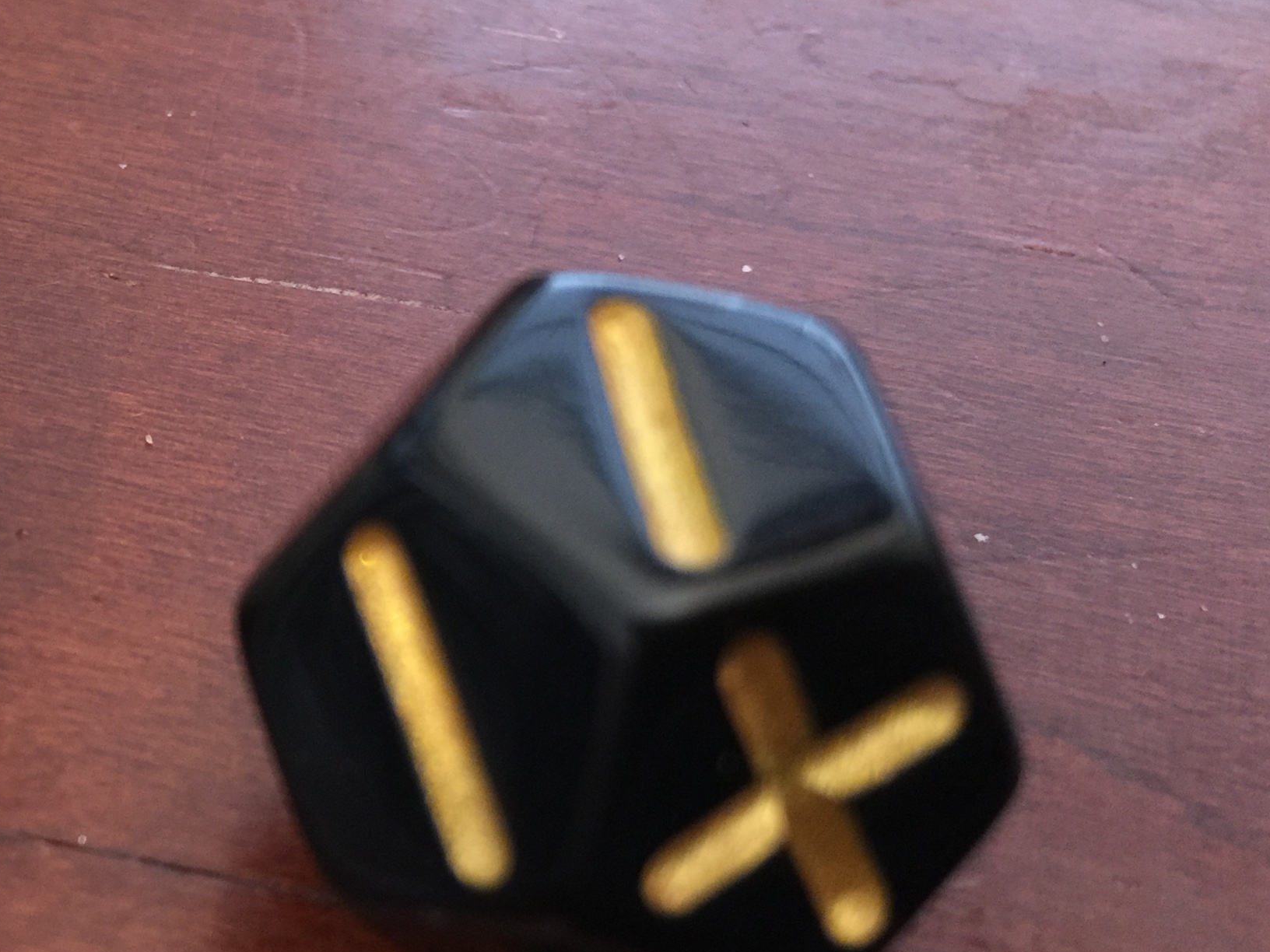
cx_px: 75
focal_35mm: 58
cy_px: 564
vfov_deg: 25.2
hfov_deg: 31.3
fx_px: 2128
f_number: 2.2
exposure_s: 1/10
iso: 125
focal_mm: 4.15
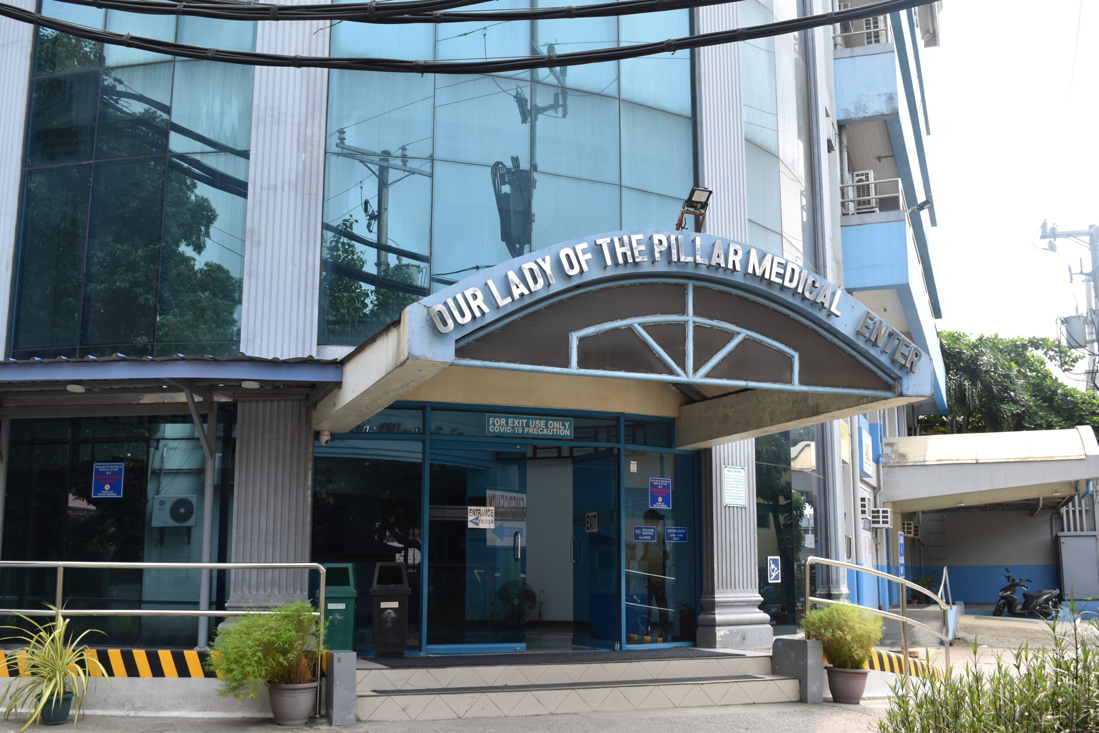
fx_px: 1099
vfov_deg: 36.9
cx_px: 550
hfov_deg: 53.1
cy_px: 366
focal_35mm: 36
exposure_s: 1/250
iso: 200
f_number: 7.1
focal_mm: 24
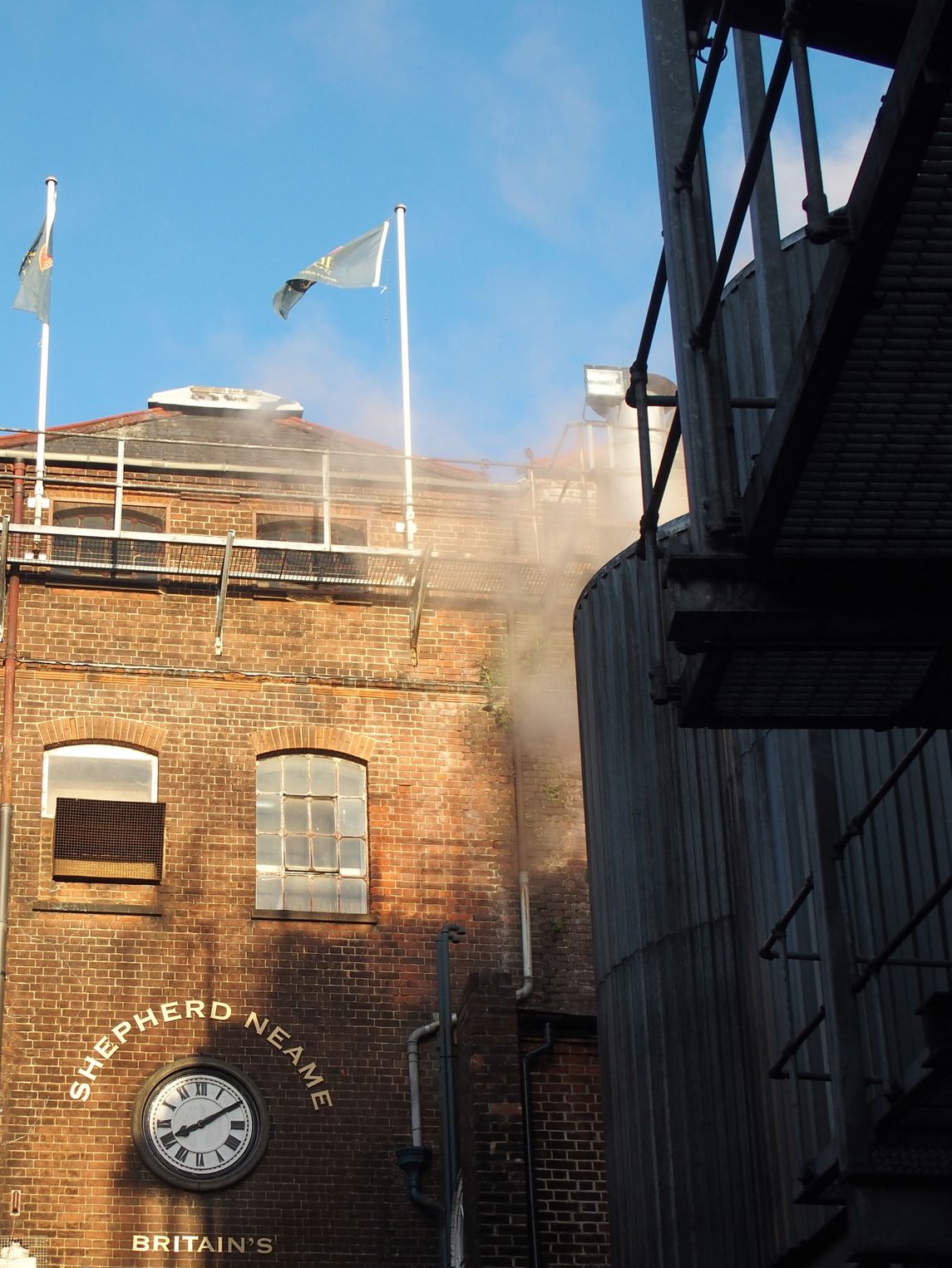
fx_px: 2383
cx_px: 365
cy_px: 779
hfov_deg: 22.5
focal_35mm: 65
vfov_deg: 29.7
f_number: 2.8
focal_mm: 10.8
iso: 100
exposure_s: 1/500
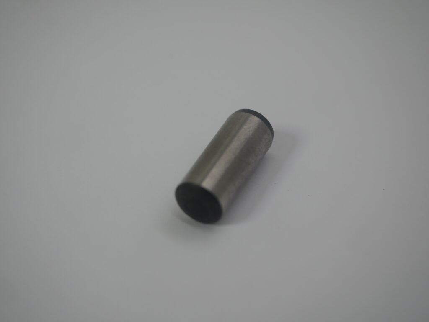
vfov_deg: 24.4
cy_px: 161
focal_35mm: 60
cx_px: 214
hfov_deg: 32.2
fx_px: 744
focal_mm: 30
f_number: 3.5
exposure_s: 1/200
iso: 200
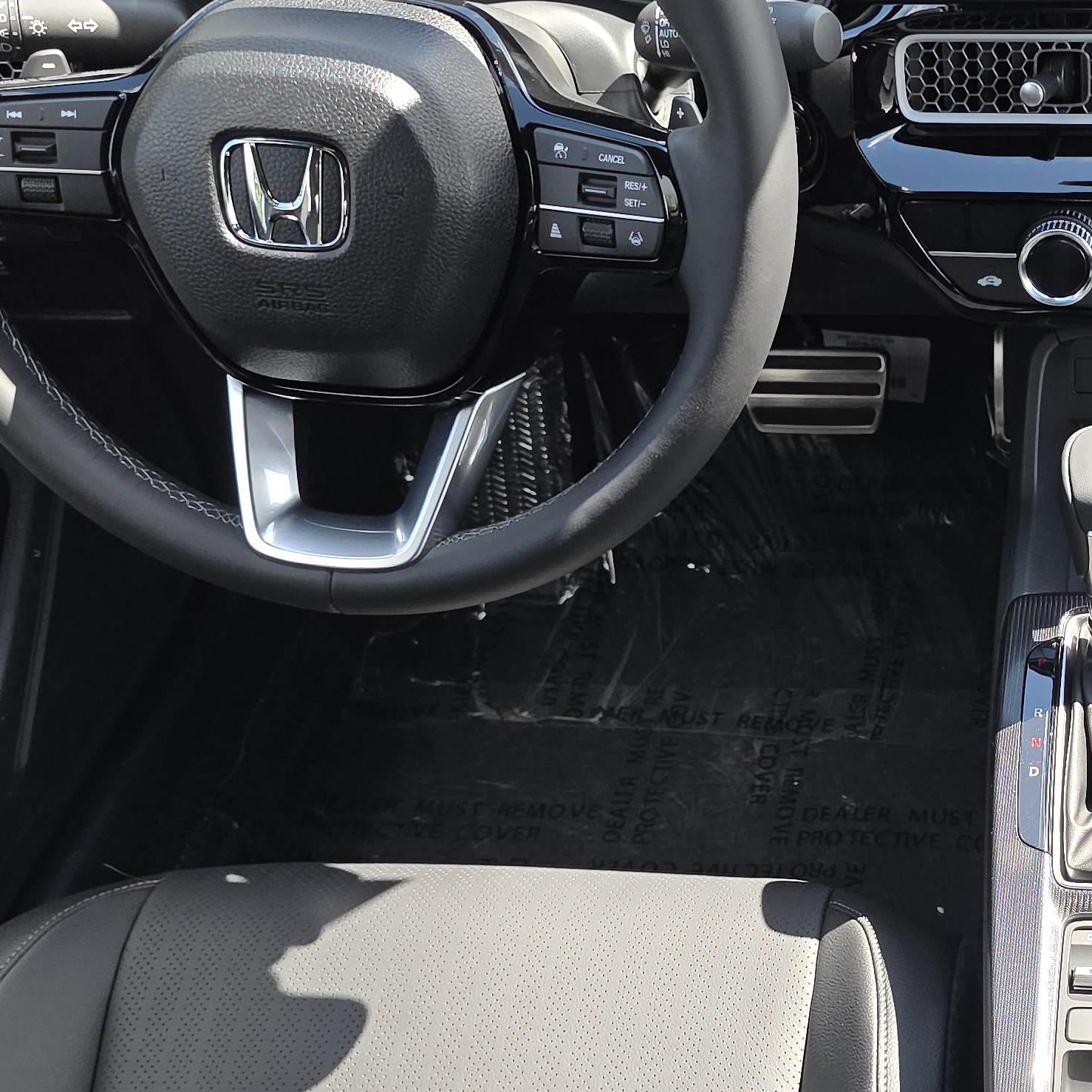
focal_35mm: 55
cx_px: 1018
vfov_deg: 31.1
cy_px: 616
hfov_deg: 29.6
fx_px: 1963
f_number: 1.7
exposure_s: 1/359
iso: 50
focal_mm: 6.3
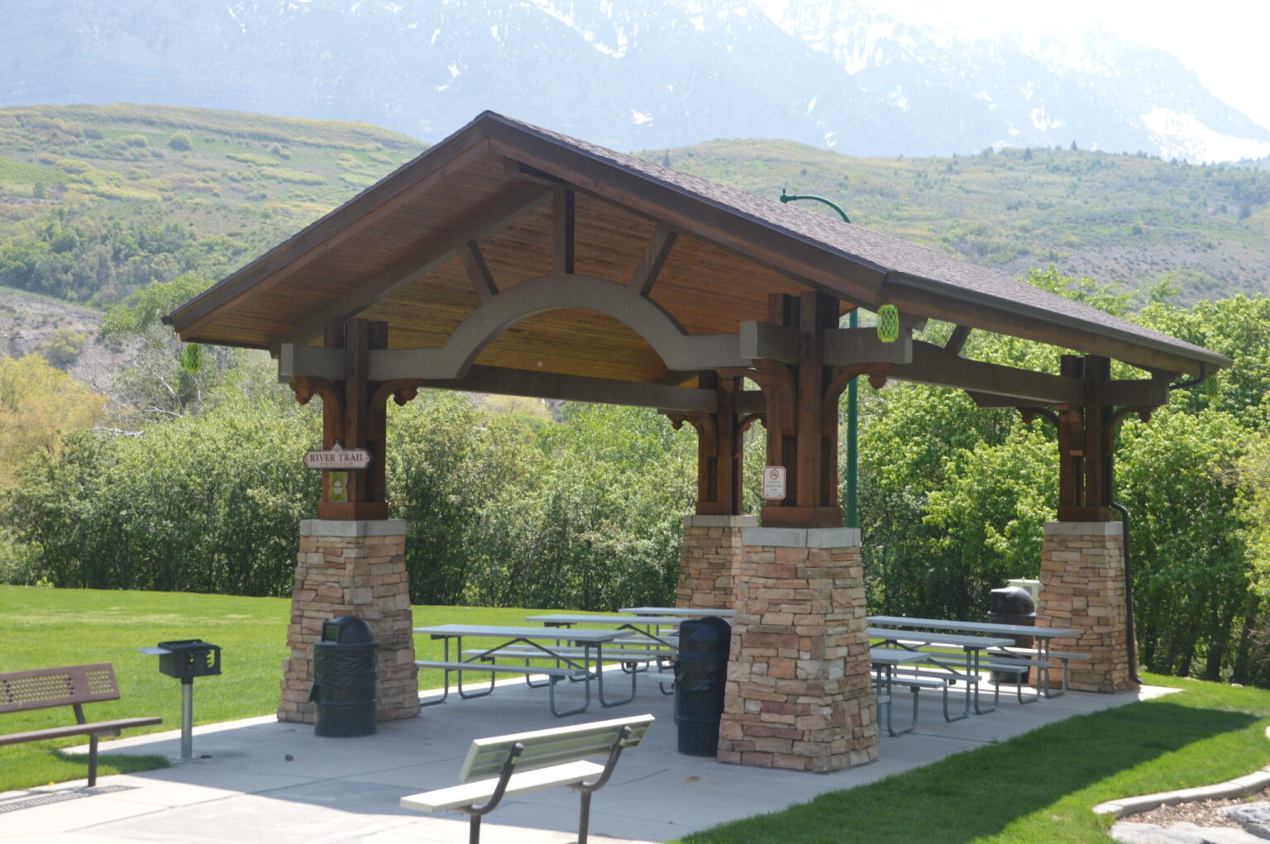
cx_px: 635
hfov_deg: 41.1
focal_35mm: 48
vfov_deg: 28.0
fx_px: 1692
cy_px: 422
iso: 100
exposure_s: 1/160
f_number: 6.3
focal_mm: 32
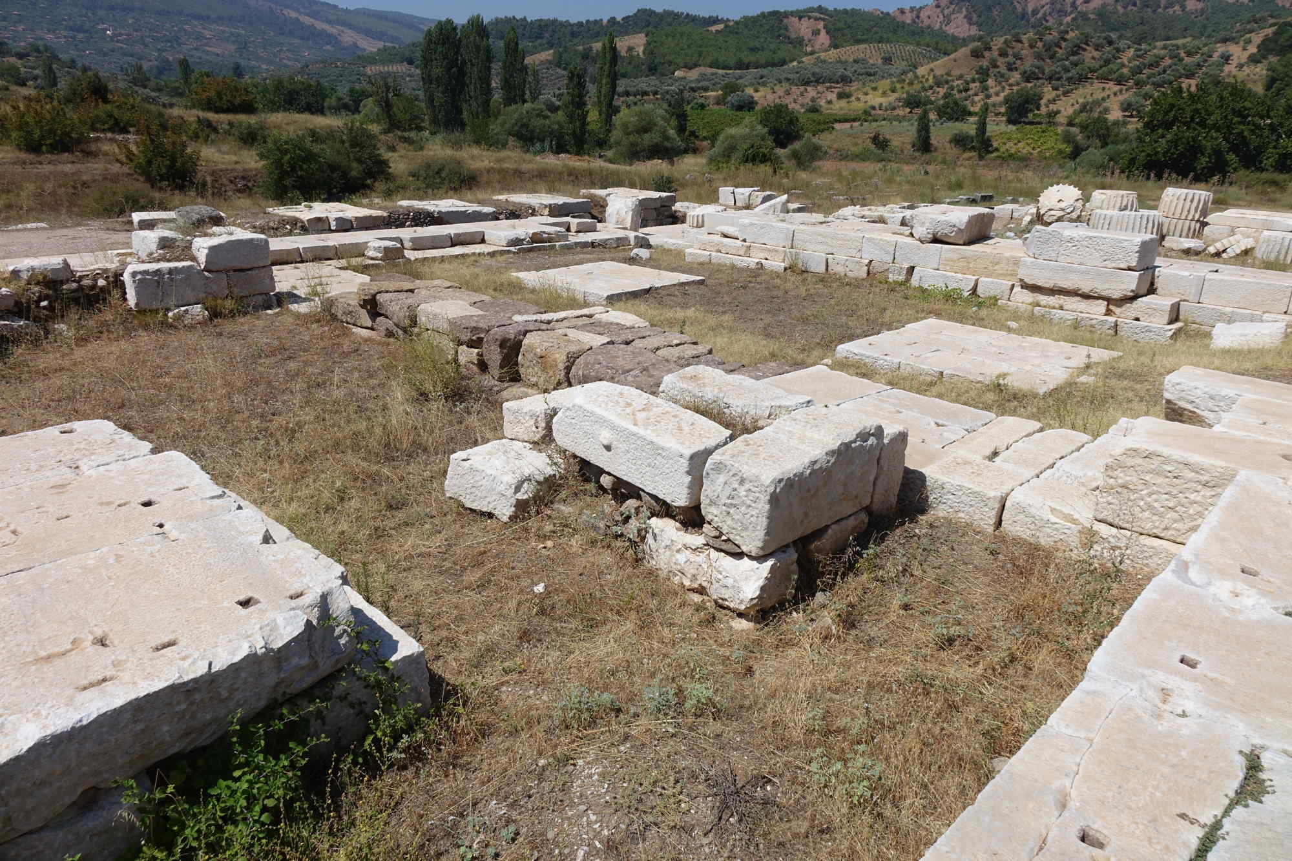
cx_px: 646
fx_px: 861
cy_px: 430
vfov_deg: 53.1
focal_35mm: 24
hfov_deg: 73.7
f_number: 5.6
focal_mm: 8.8
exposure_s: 1/800
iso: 125
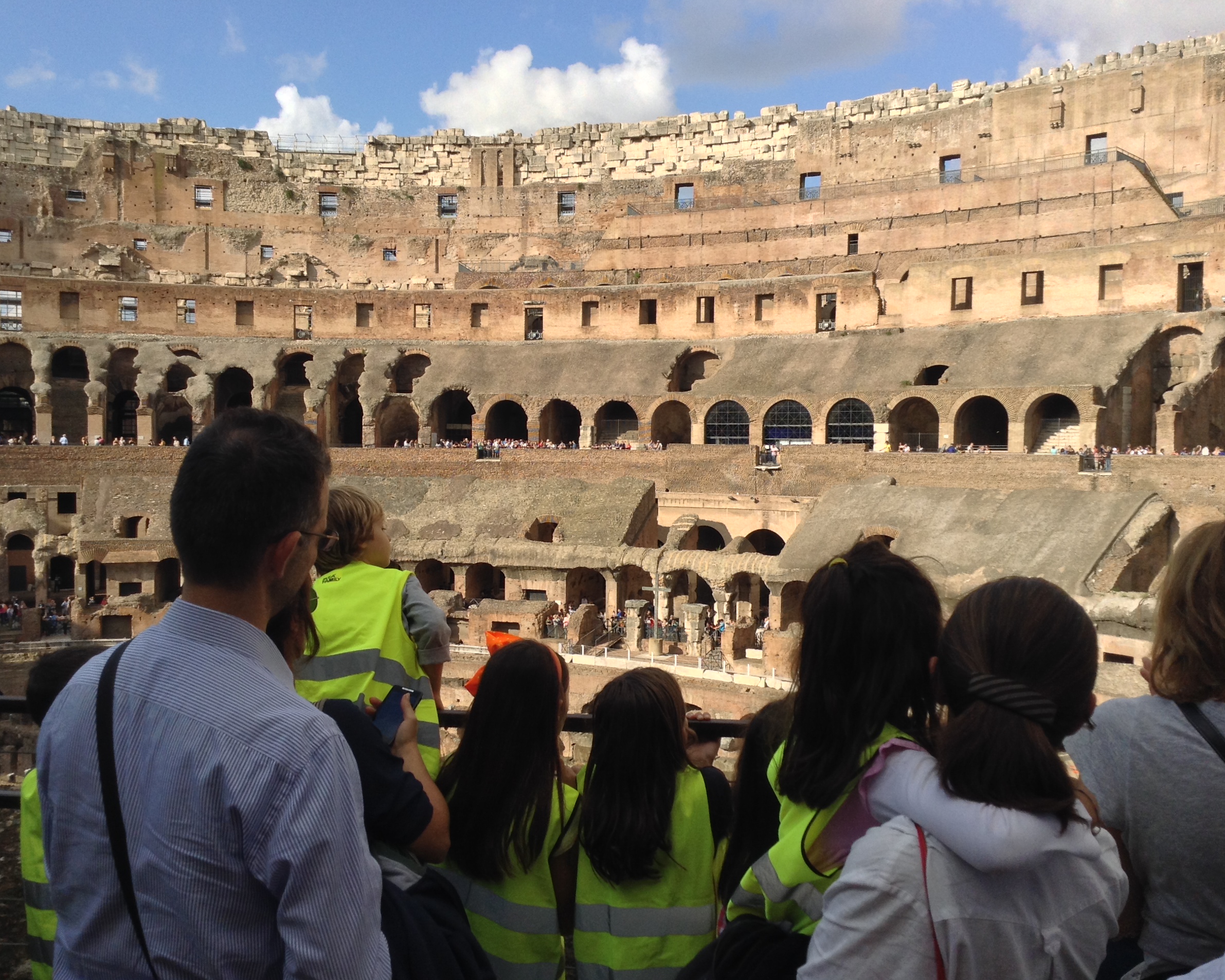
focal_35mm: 35
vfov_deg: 42.2
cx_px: 576
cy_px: 485
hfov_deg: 51.5
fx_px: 1269
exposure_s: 1/1136
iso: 32
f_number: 2.4
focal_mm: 3.3
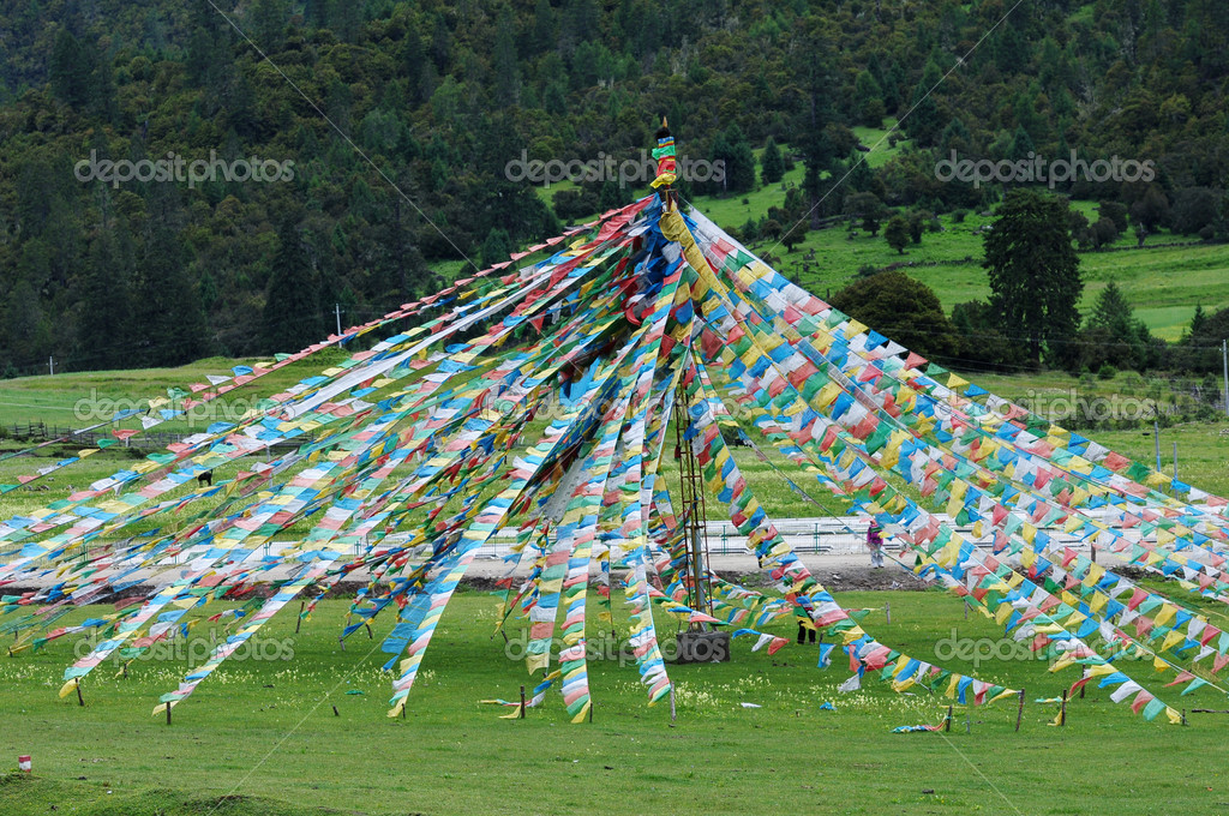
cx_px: 614
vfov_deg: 7.6
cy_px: 408
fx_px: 6137
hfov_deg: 11.4
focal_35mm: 180
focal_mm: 120
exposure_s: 1/500
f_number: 7.1
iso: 200
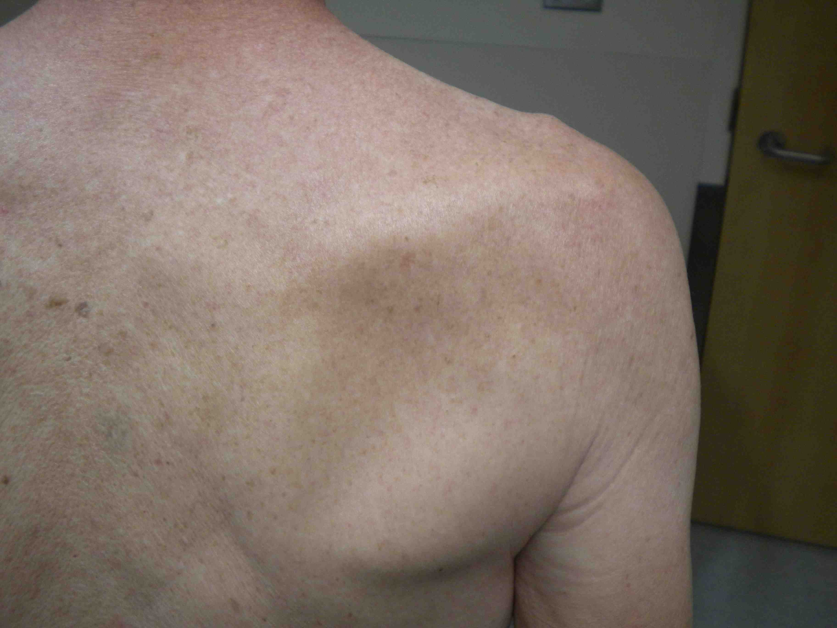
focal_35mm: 41
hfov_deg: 45.8
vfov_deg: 35.1
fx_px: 991
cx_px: 418
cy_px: 314
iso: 242
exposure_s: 1/56.7
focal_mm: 7.4
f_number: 3.5
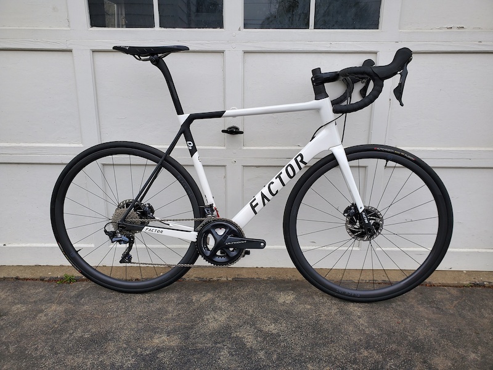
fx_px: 370
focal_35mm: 26
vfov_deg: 53.1
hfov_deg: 67.3
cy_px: 185
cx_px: 246
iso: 50
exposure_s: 1/503
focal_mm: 4.3
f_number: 2.4
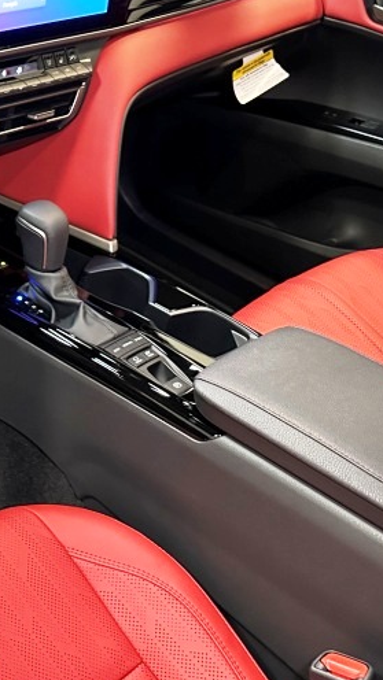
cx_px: -104
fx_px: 975
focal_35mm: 54
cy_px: 326
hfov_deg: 20.5
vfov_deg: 38.5
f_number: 1.78
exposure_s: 1/30
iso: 800
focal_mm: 6.86
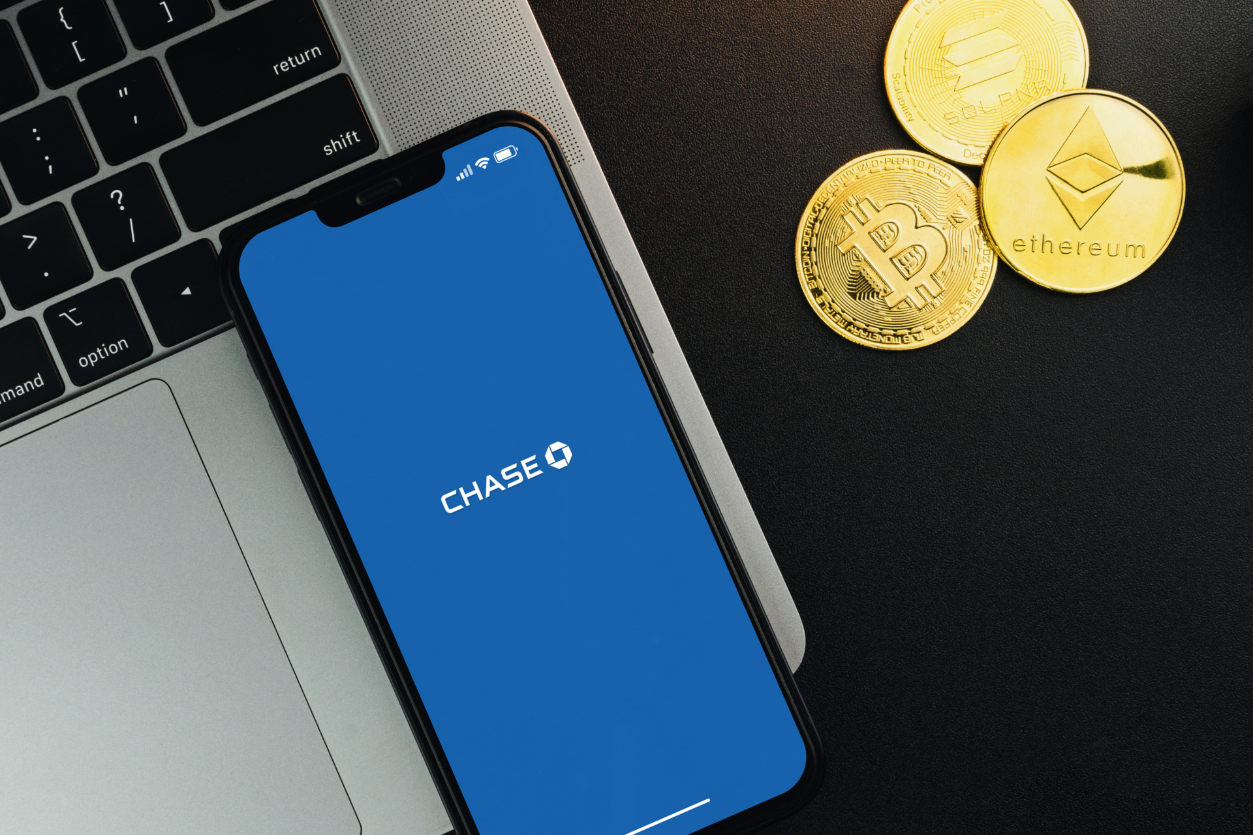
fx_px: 1827
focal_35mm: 52
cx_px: 626
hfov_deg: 37.9
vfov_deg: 25.8
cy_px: 418
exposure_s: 1/25
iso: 100
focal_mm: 35
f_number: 13
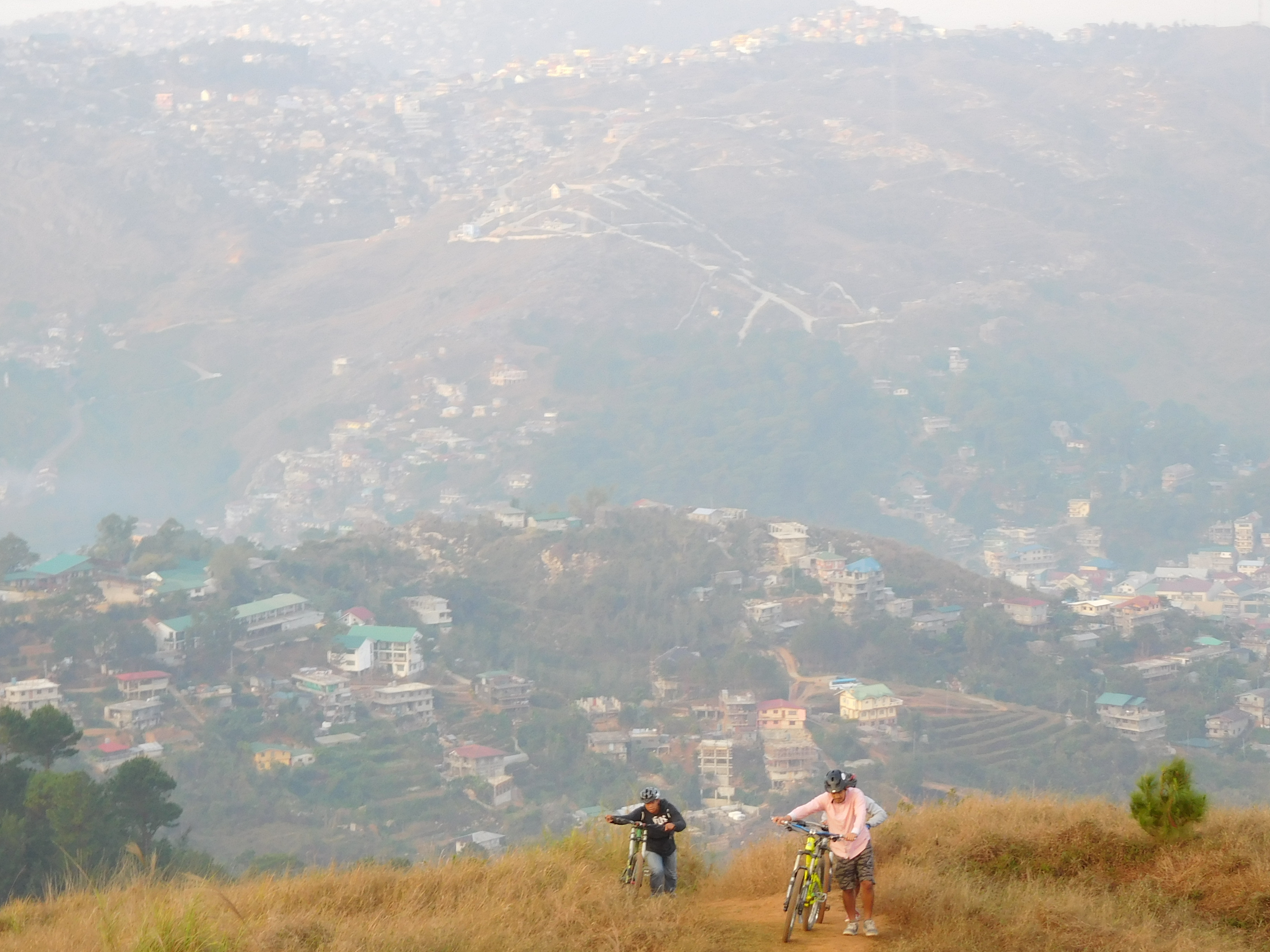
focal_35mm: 113
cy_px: 537
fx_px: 4146
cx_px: 665
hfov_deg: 17.4
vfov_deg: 13.1
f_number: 4.7
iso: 125
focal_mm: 16.1
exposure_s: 1/50
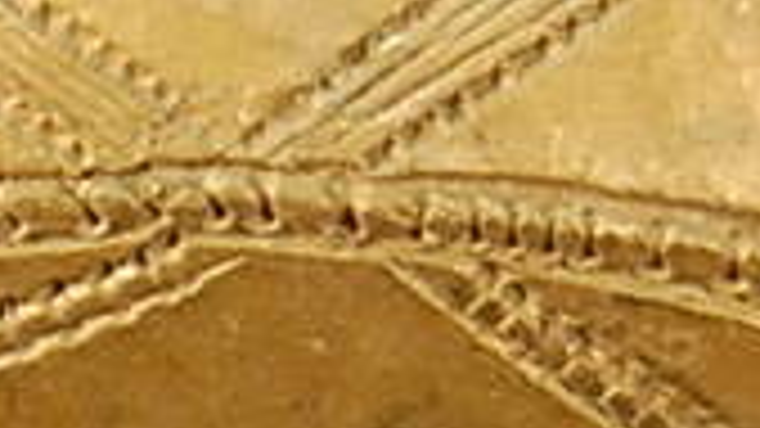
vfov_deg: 2.2
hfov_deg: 3.8
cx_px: -425
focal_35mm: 561
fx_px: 11312
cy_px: 773
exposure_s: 1/30
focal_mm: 55
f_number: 5.6
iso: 500
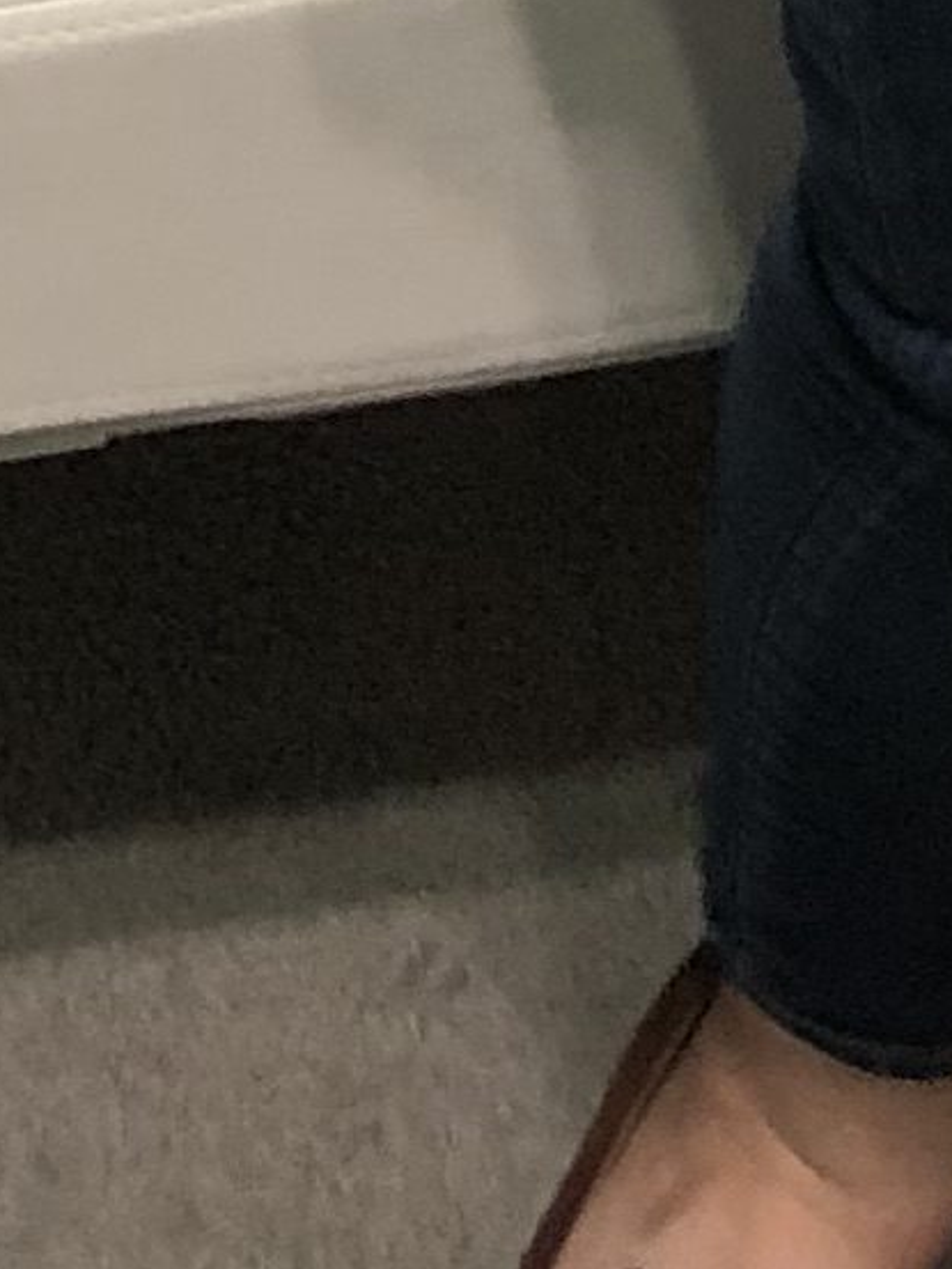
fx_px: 7478
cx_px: 996
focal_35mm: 204
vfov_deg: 8.2
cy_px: -2584
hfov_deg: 7.2
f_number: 1.8
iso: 50
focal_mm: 3.99
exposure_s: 1/15
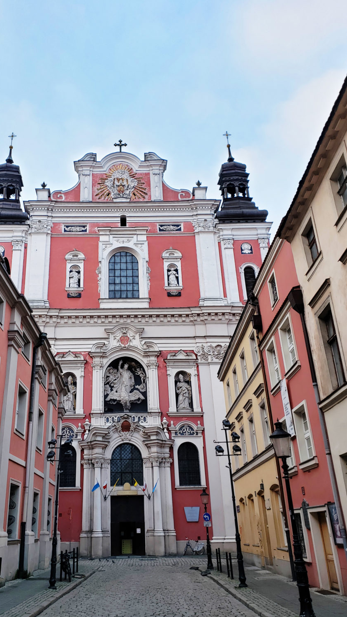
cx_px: 129
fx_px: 474
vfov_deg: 66.1
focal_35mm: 29
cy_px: 309
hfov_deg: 39.9
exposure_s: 1/100
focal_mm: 4.3
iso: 64
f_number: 2.4
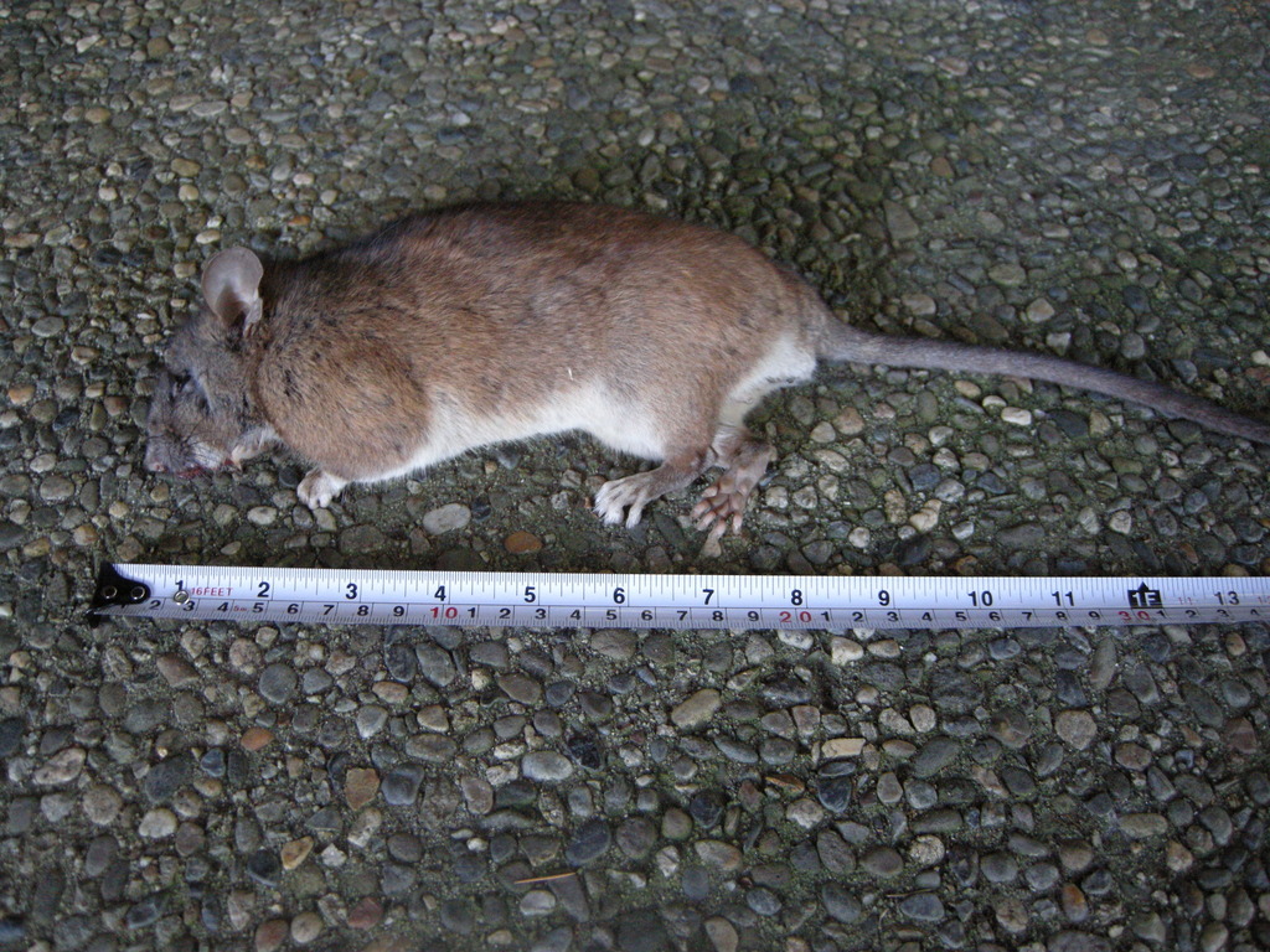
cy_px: 476
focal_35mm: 35
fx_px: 1284
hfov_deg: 52.6
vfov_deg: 40.7
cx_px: 635
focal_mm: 7.5
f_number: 2.7
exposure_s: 1/64.4
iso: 380
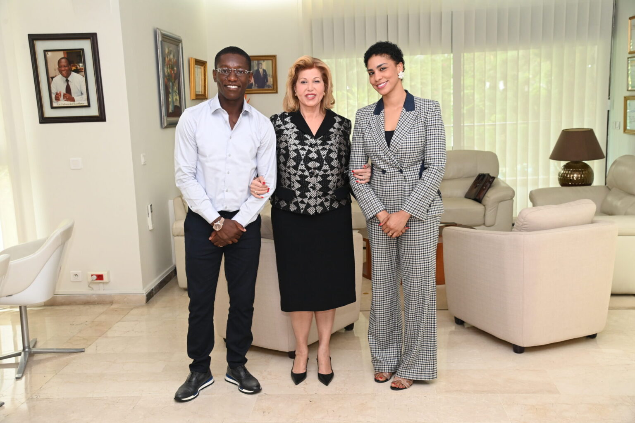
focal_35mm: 38
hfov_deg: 50.7
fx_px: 670
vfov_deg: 35.1
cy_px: 212
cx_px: 318
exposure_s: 1/160
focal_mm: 38
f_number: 5.6
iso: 2000
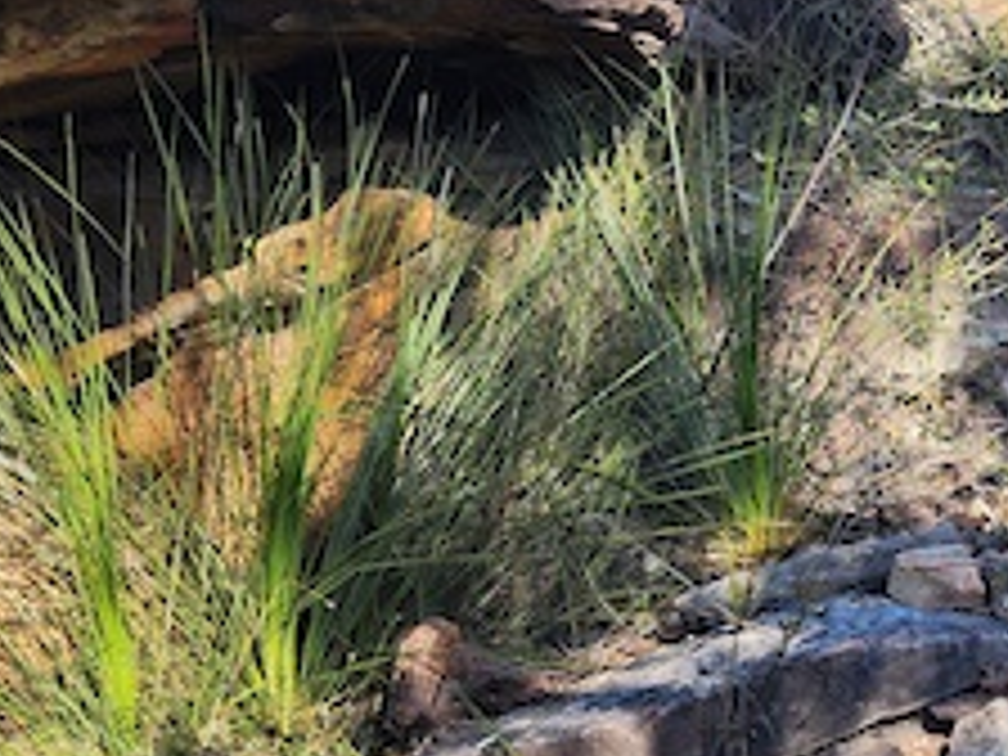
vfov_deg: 17.7
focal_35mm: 82
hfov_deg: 23.7
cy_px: 68
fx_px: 2388
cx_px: 720
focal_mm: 6.4
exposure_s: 1/248
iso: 12
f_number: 1.8
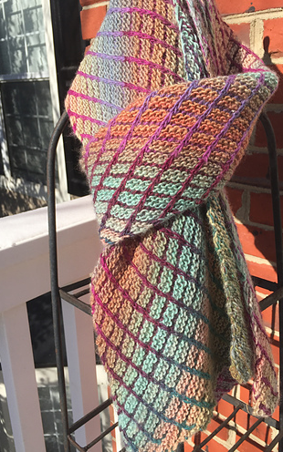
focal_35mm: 31
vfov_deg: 61.2
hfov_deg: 40.6
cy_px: 225
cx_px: 139
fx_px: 383
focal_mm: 4.15
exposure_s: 1/2198
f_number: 2.2
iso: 32
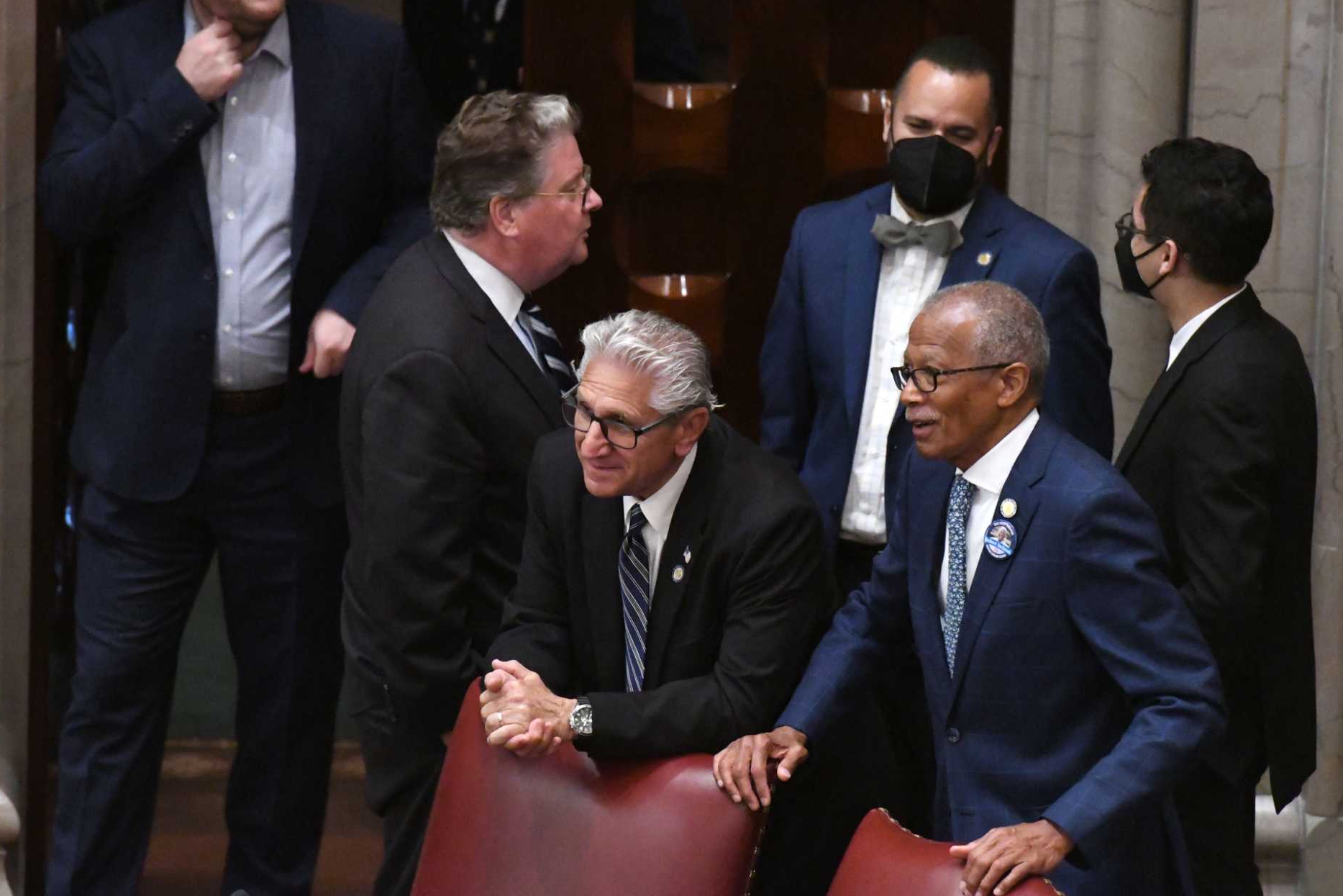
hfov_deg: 6.3
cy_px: 431
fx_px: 12274
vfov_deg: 4.2
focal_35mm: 329
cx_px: 636
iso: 16000
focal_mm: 200
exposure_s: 1/320
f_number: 3.5
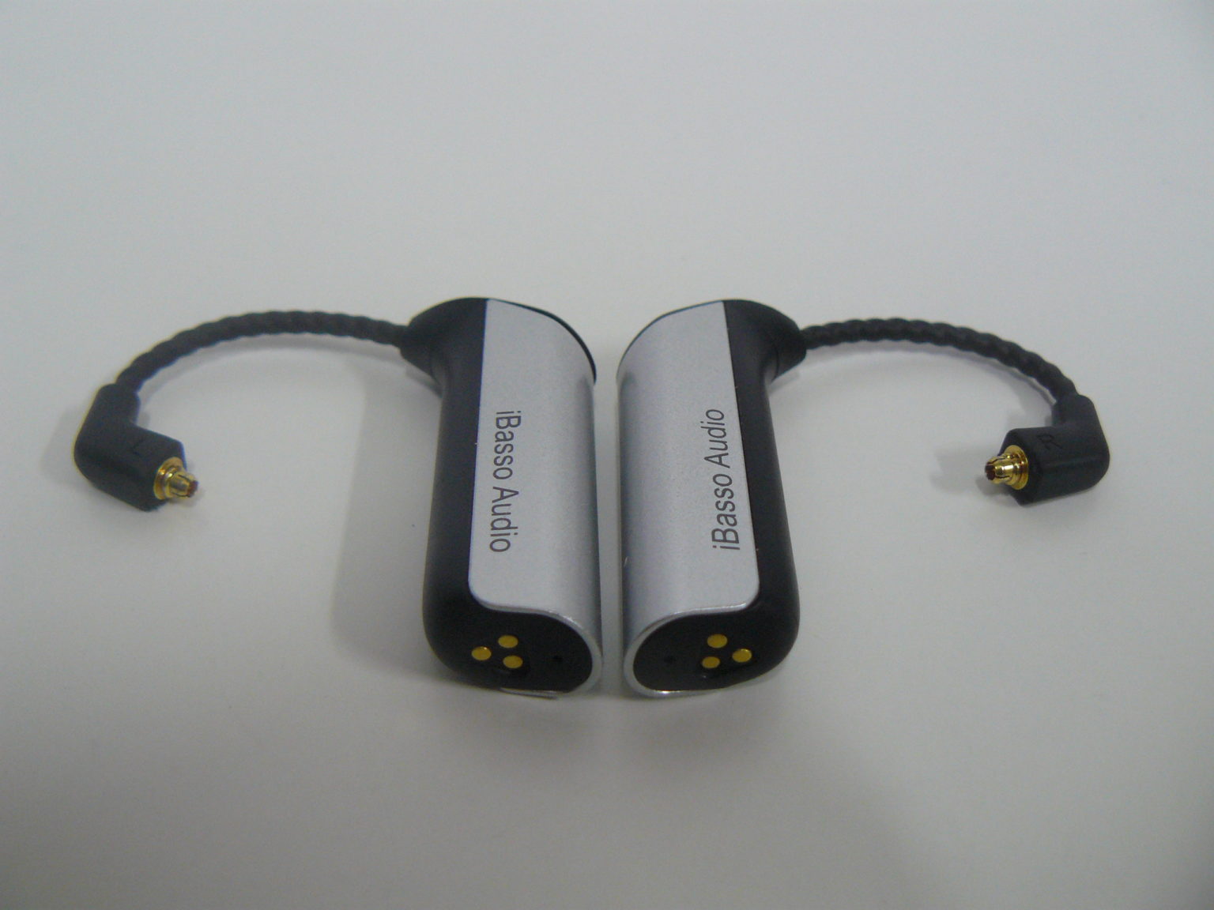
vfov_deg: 39.7
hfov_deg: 51.4
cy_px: 455
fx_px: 1263
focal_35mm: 36
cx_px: 607
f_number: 2.8
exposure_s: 1/25
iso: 200
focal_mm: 6
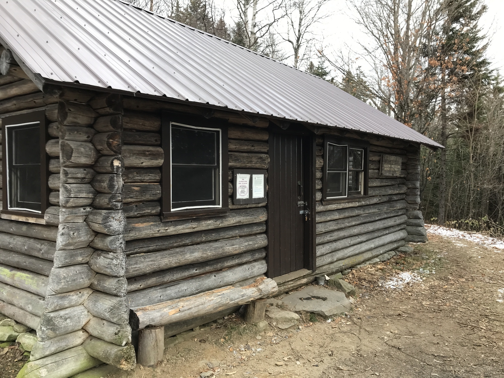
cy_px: 189
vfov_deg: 49.7
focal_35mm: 28
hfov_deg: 63.4
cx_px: 252
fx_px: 408
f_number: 1.8
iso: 25
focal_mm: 3.99
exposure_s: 1/120
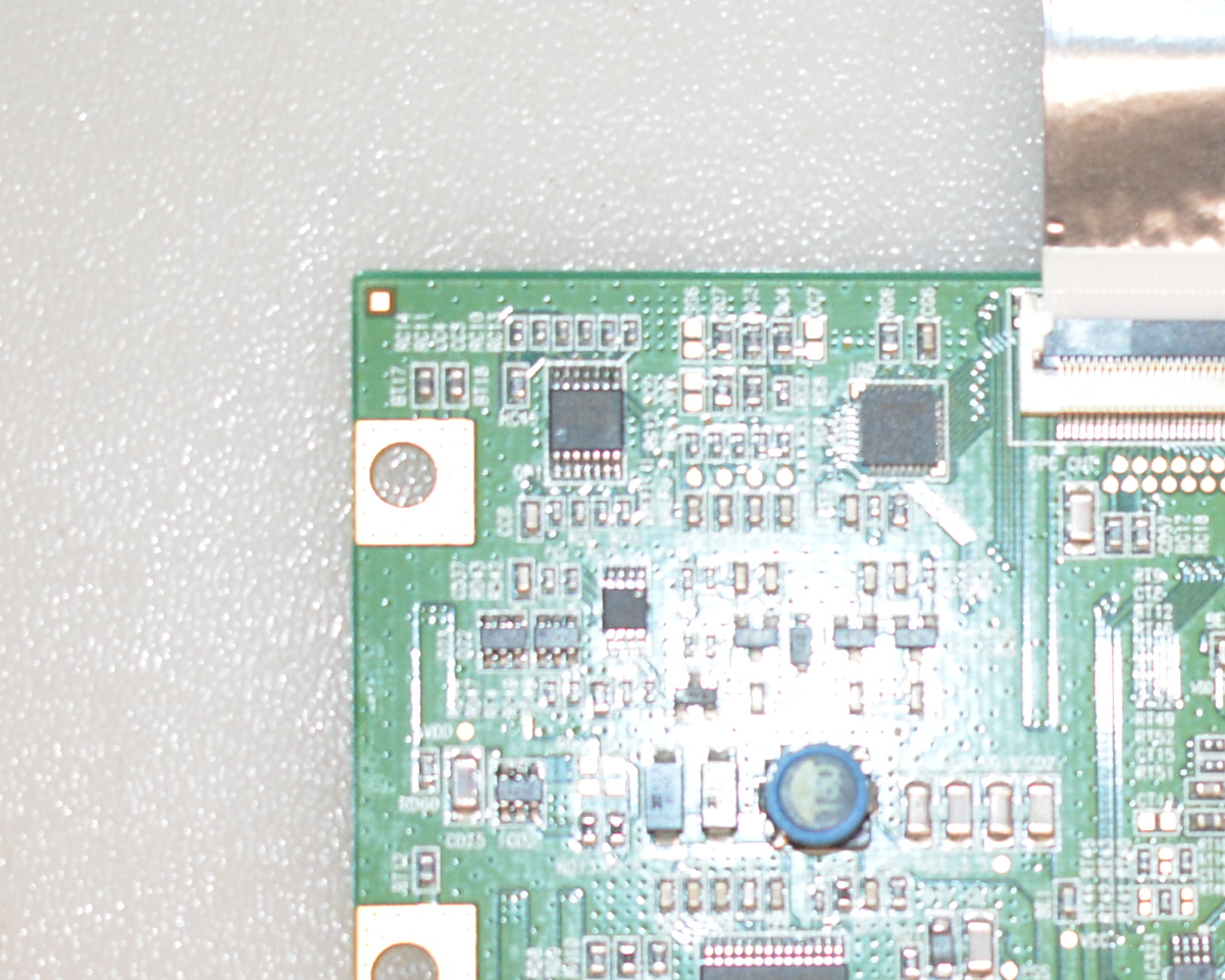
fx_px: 4967
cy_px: 966
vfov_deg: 11.2
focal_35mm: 137
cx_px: 1389
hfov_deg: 13.7
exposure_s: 1/200
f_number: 4
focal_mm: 26
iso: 1000
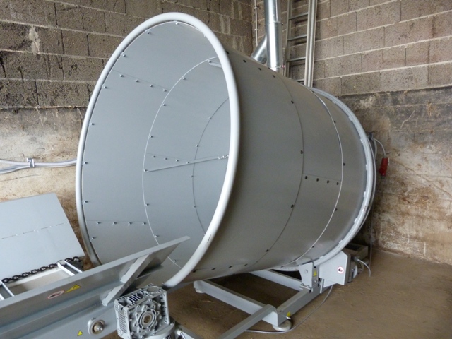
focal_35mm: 25
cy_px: 170
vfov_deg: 54.9
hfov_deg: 69.4
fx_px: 326
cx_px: 226
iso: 400
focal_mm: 4.5
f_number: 2.8
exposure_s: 1/20
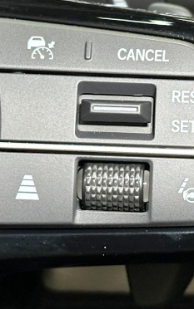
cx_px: 127
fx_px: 1182
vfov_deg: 14.9
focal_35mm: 140
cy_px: 124
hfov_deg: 9.4
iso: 500
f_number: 1.78
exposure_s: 1/40
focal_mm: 6.86
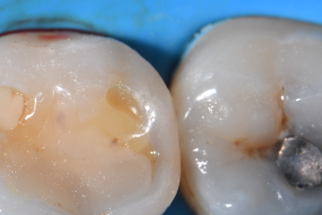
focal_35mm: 246
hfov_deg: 8.4
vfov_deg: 5.6
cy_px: 135
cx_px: 138
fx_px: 2201
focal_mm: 105
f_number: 32
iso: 200
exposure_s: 1/160
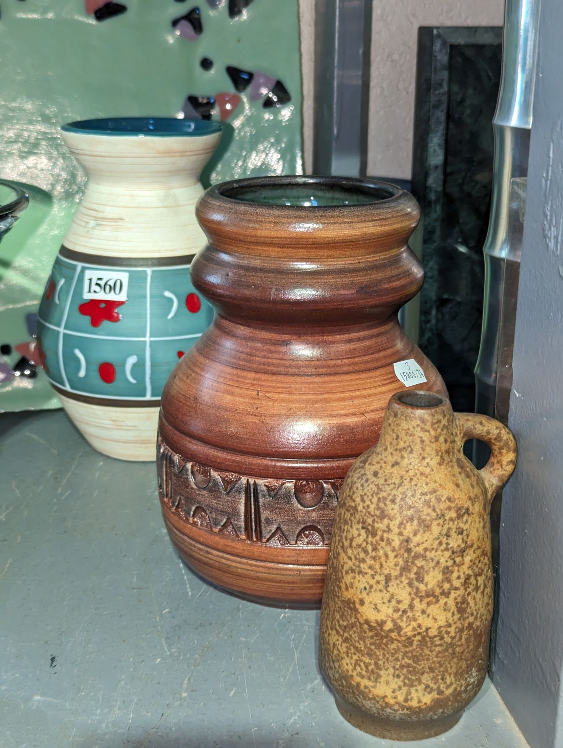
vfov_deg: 39.6
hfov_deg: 30.3
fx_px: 1038
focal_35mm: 48
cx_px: 282
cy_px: 374
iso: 254
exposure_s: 1/84.8
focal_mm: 6.81
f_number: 1.85
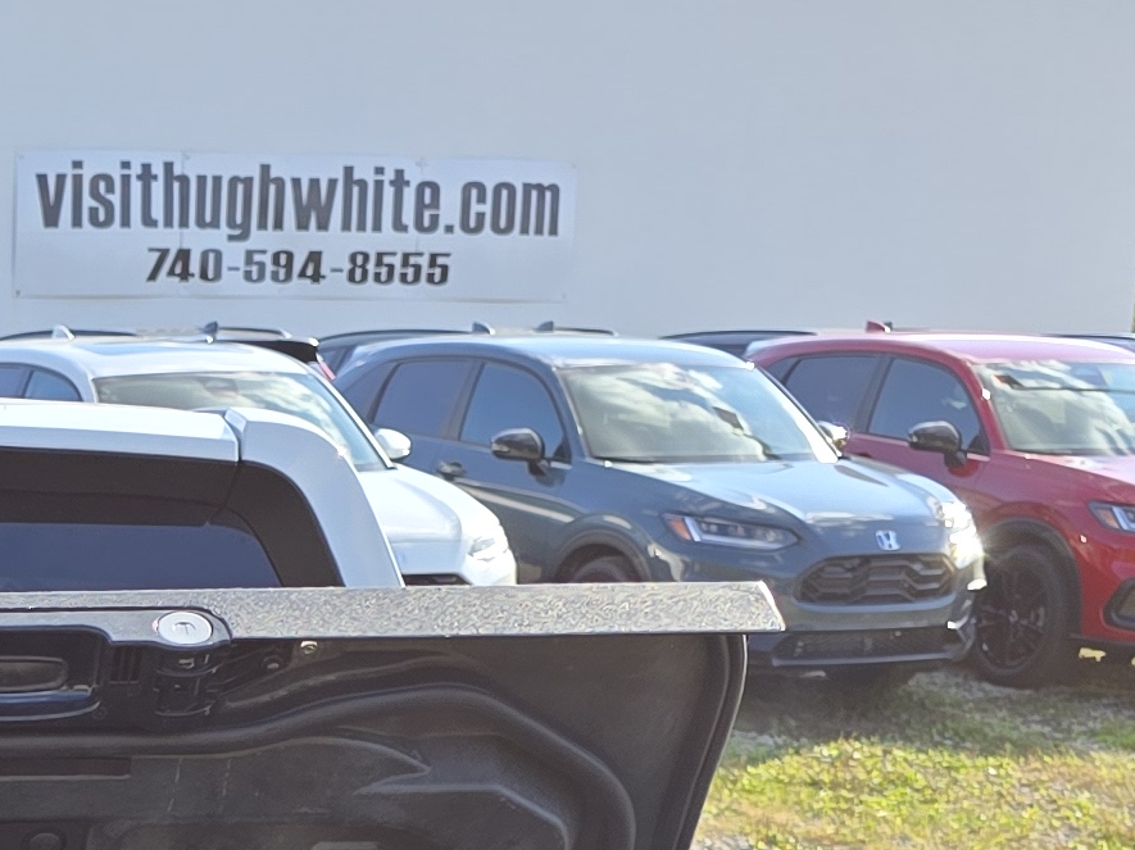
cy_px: 1772
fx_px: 3409
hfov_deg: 17.4
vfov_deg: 12.3
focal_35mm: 104
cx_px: -475
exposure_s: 1/427
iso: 12
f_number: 1.7
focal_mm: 6.3
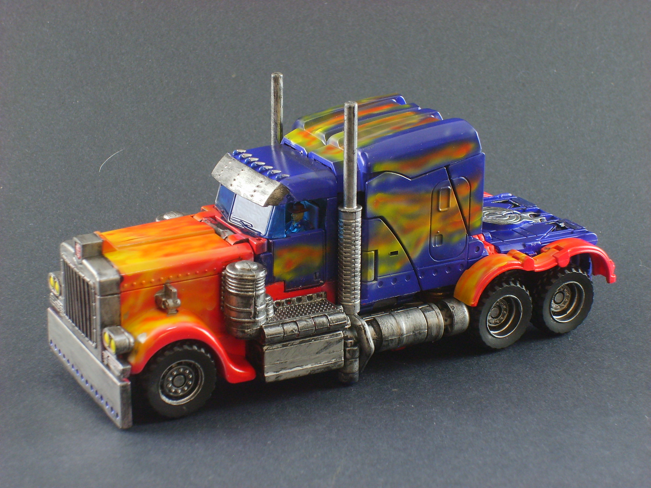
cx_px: 326
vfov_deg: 18.2
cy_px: 244
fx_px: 1523
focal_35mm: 81
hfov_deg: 24.1
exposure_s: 1/4
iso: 100
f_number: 4.2
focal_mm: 13.7
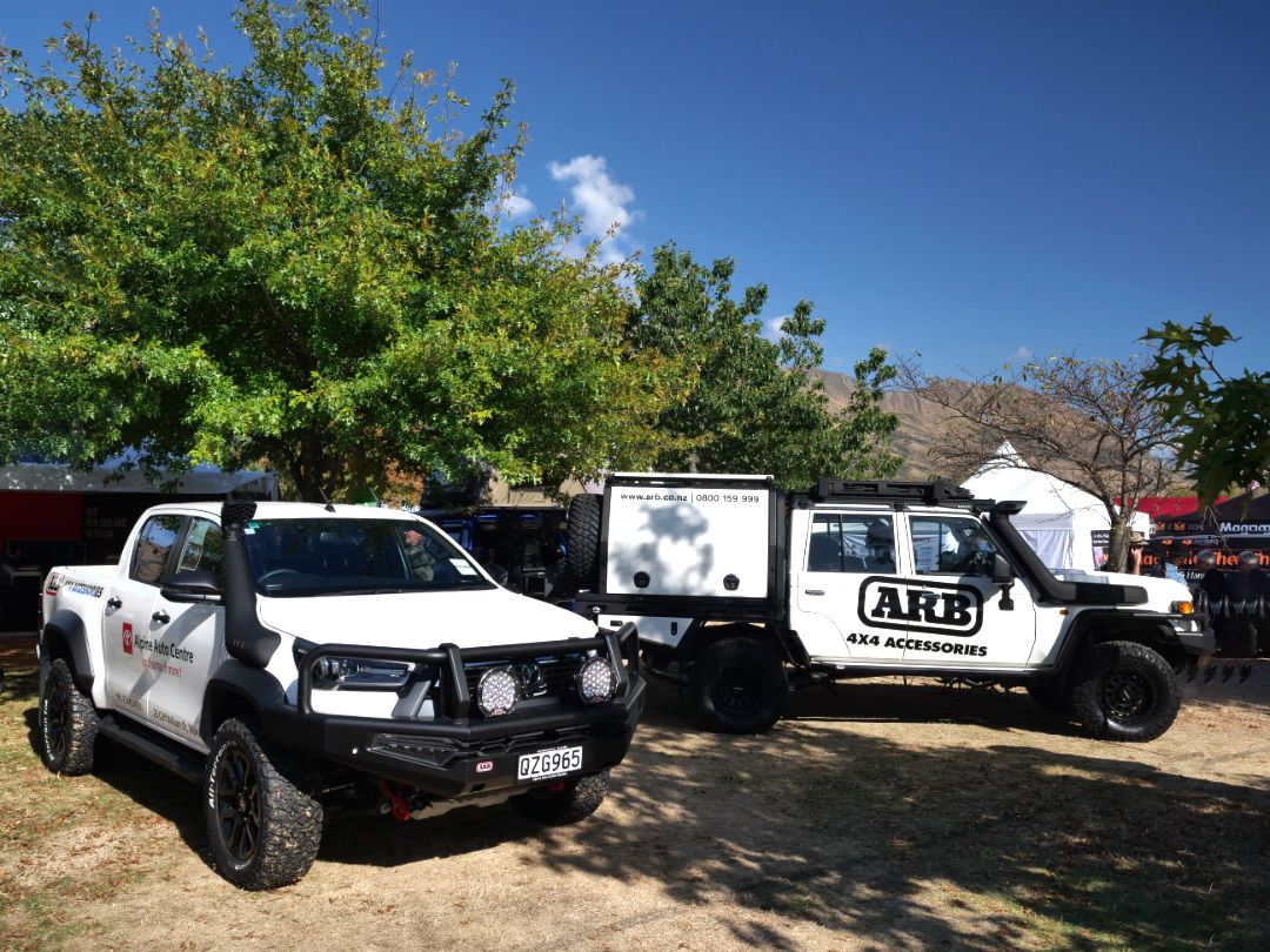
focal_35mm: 30
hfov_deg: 60.0
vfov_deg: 46.8
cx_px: 635
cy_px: 476
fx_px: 1101
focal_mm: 15
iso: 200
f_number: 4.5
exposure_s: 1/800
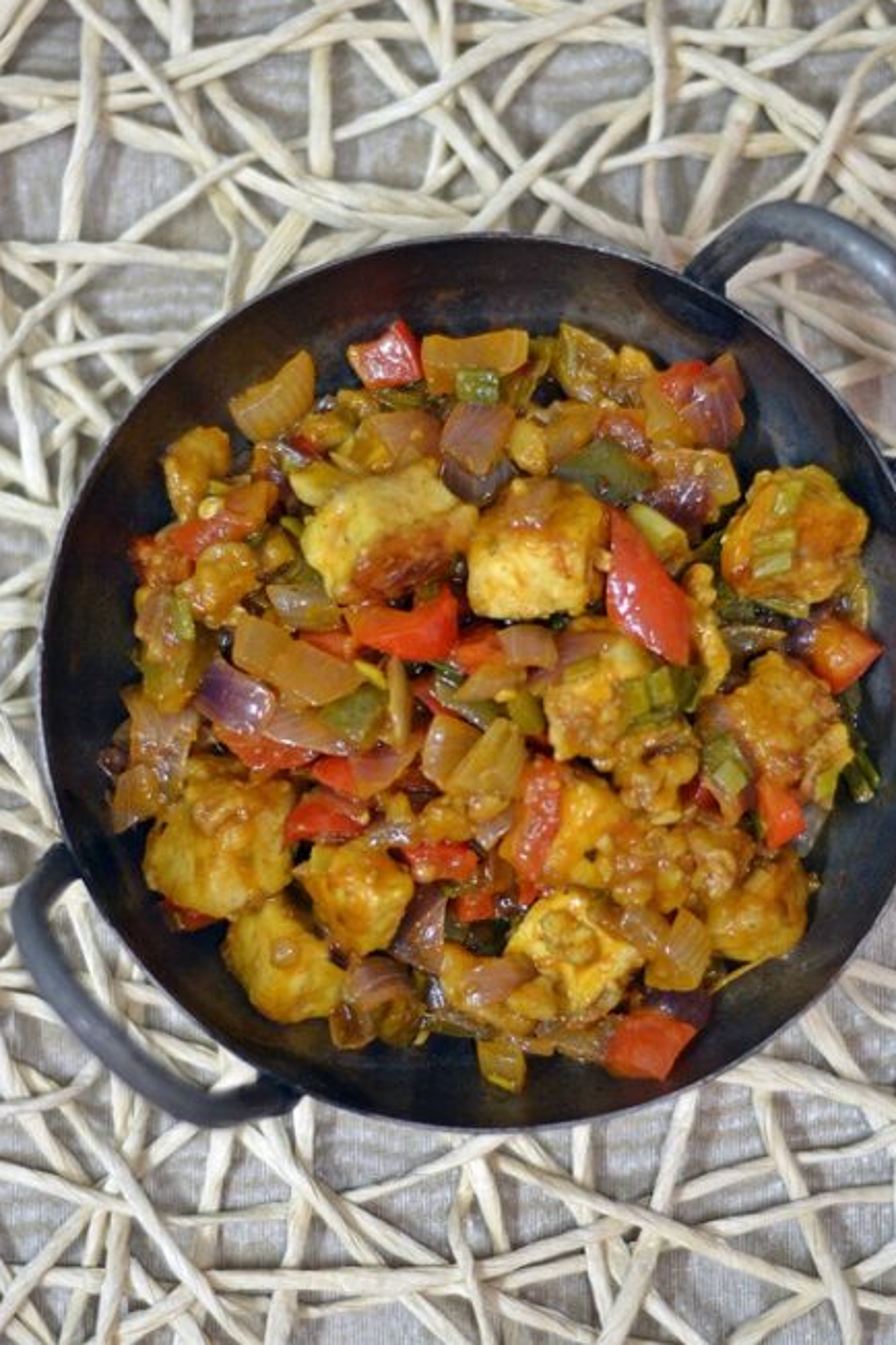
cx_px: 516
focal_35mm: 95
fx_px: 3546
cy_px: 732
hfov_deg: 14.4
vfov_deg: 21.5
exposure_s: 1/60
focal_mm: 50
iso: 1100
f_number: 1.8
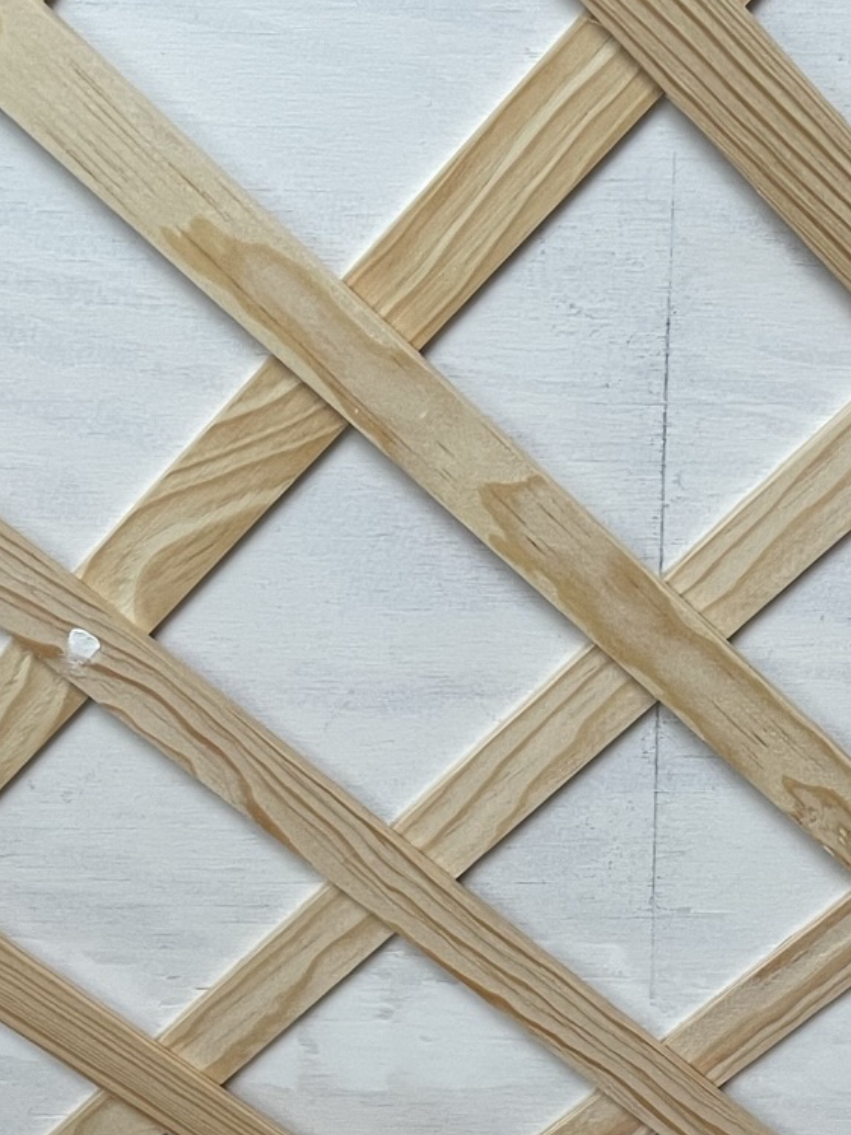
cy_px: 1191
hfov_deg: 20.5
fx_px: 2329
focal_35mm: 71
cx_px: 657
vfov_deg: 25.7
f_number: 1.6
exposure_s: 1/71
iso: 125
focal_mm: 5.1
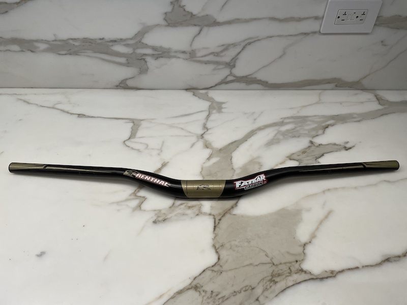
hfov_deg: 67.3
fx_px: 306
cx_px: 204
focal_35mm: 26
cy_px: 152
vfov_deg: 53.1
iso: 100
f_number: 1.6
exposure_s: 1/120
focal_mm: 4.2
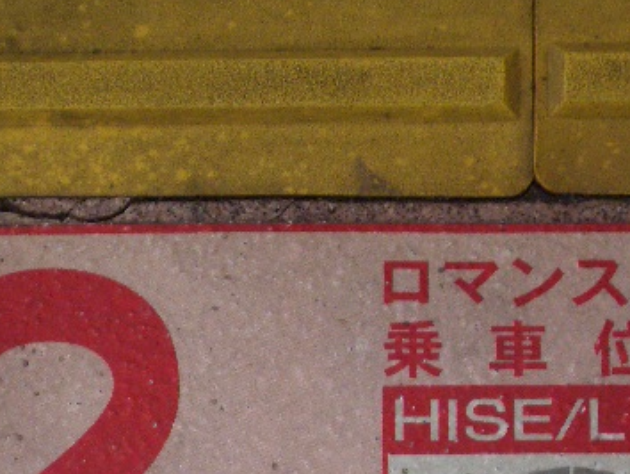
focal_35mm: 159
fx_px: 2896
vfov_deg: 9.3
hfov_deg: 12.4
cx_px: 285
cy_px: 424
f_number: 4.4
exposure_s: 1/13
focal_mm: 14.6
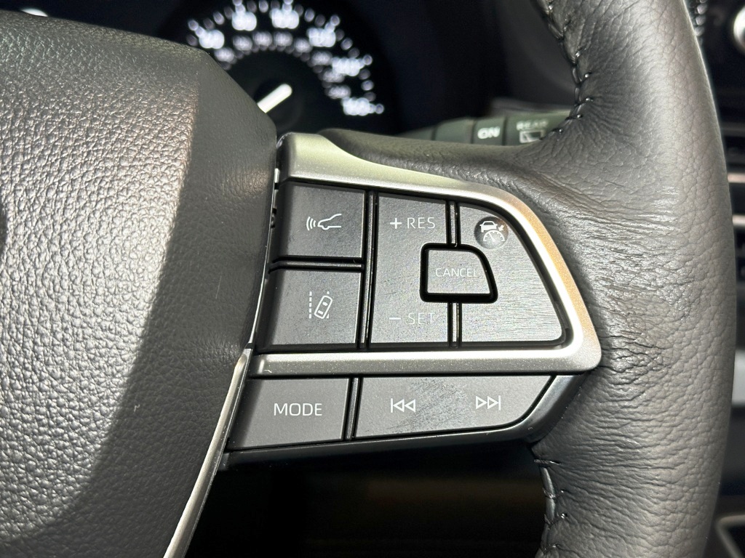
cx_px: 372
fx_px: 1033
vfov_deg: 30.3
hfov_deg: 39.7
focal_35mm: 48
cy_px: 279
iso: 250
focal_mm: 6.86
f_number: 1.78
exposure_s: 1/60
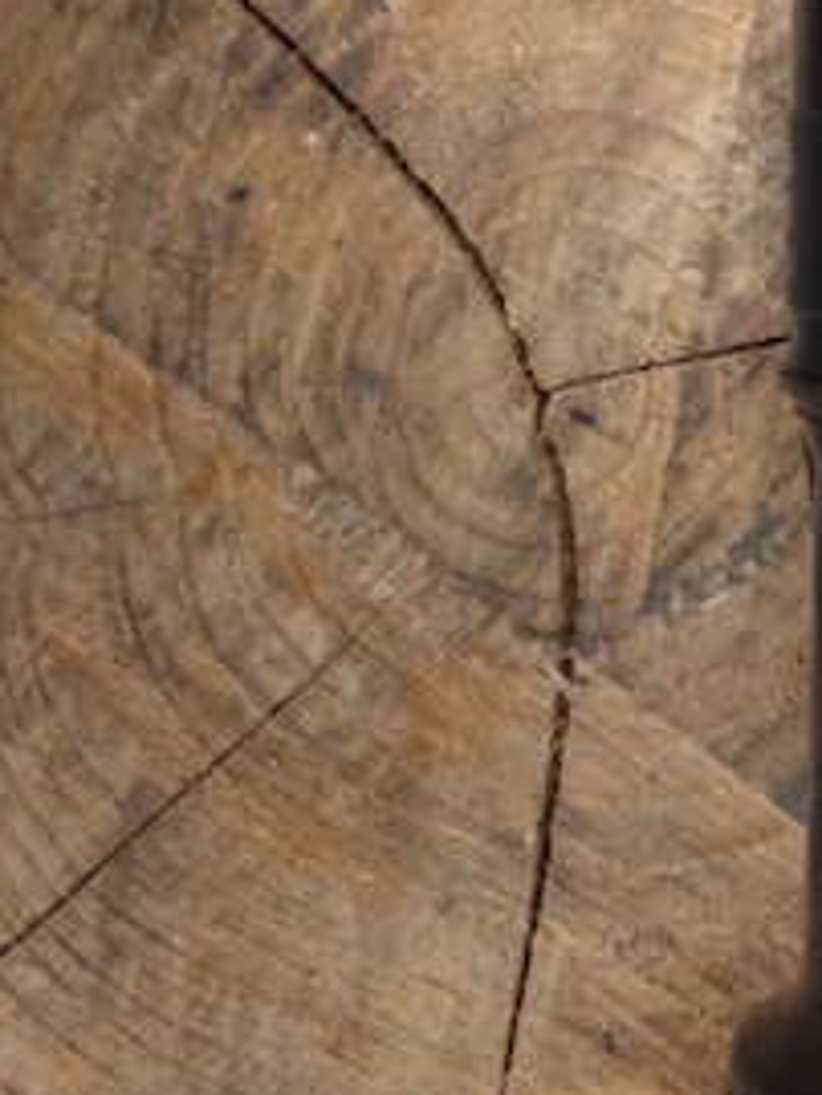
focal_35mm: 98
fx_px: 3100
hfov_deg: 14.4
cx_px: 1107
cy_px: 175
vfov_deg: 19.8
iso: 200
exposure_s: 1/20
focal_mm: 4.12
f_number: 2.4
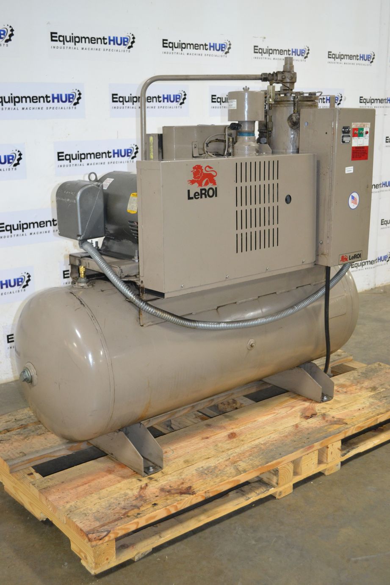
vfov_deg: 49.6
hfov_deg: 34.2
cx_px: 195
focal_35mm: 39
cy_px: 292
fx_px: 634
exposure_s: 1/60
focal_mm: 26
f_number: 4.2
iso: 1100
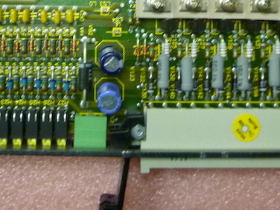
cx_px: 113
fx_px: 639
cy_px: -46
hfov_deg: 24.7
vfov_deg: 17.7
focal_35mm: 79
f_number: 3.3
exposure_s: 1/13
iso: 400
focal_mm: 5.2
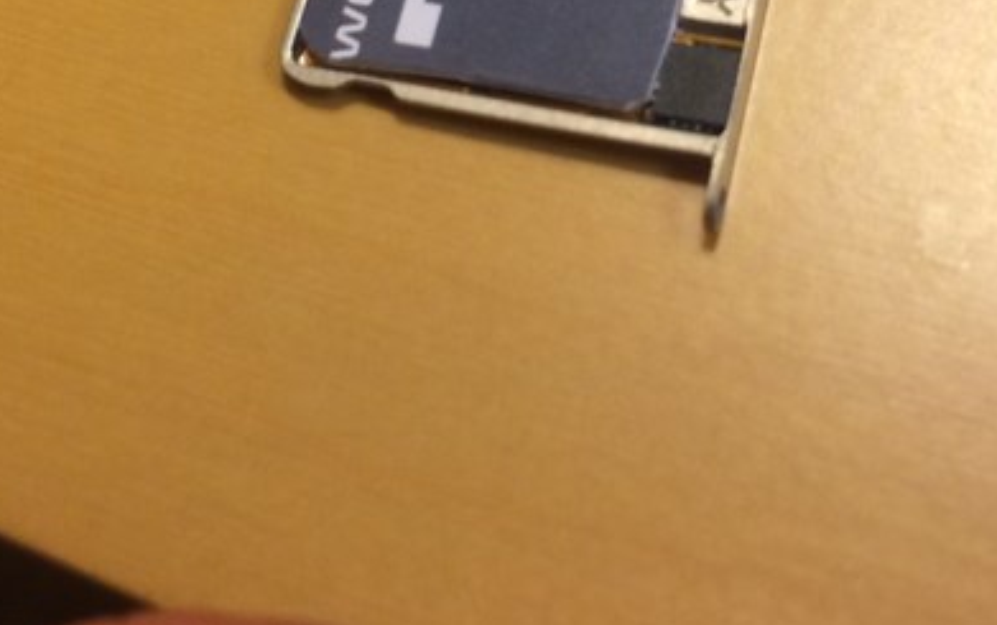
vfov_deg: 19.2
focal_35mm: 65
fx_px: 1767
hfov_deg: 31.5
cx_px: 553
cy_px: -64
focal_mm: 4.12
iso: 80
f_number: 2.2
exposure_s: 1/33
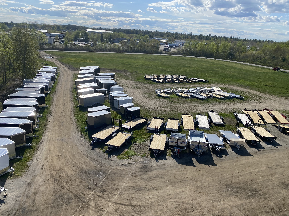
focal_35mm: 26
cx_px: 144
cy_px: 108
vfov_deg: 53.1
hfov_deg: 67.3
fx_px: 217
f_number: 1.8
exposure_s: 1/4115
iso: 32
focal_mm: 4.25
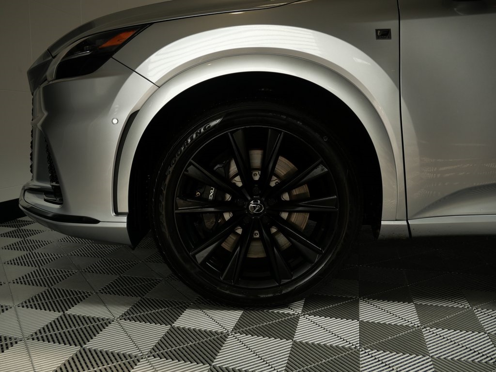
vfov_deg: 46.8
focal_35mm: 30
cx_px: 248
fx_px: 430
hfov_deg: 60.0
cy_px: 186
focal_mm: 15
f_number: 5
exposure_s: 1/200
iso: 250
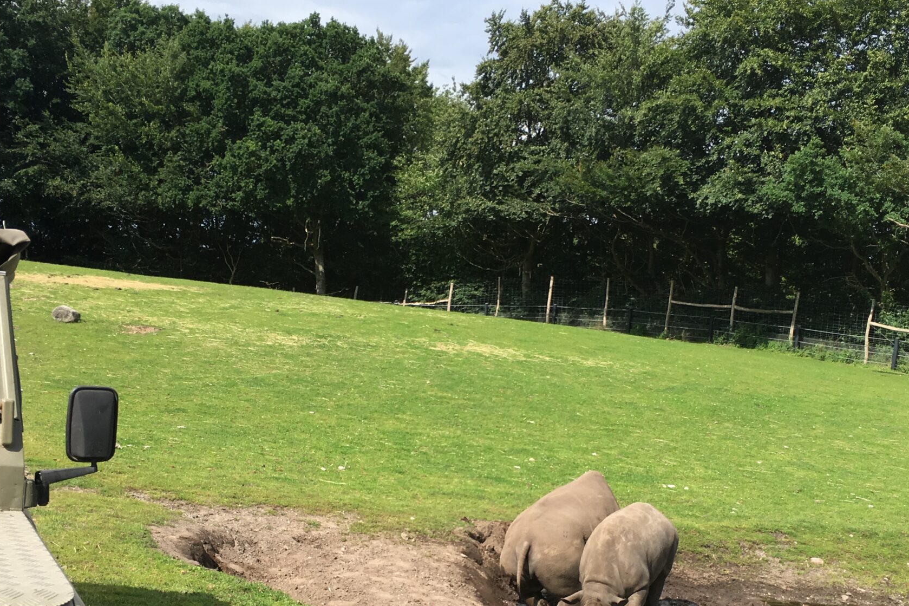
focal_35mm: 46
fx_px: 1161
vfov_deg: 28.7
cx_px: 478
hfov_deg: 42.7
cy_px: 472
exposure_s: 1/864
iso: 25
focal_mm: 4.15
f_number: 2.2
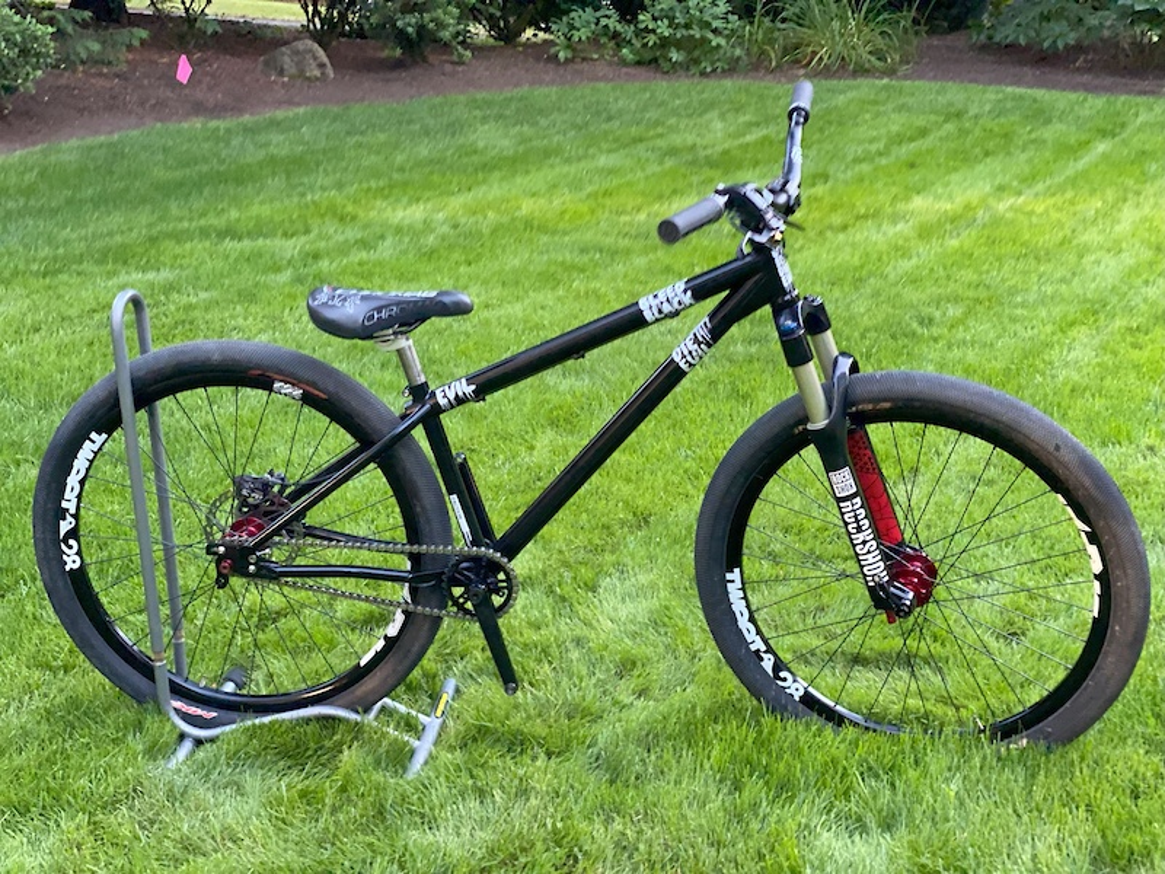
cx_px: 582
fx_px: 1750
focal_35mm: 52
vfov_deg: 28.0
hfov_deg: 36.8
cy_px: 437
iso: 250
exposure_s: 1/107
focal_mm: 6
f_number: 2
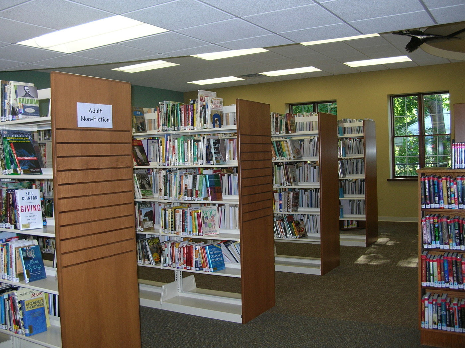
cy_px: 174
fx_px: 483
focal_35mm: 36
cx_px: 232
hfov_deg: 51.4
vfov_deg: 39.6
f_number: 2.7
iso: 57
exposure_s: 1/60.1
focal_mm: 6
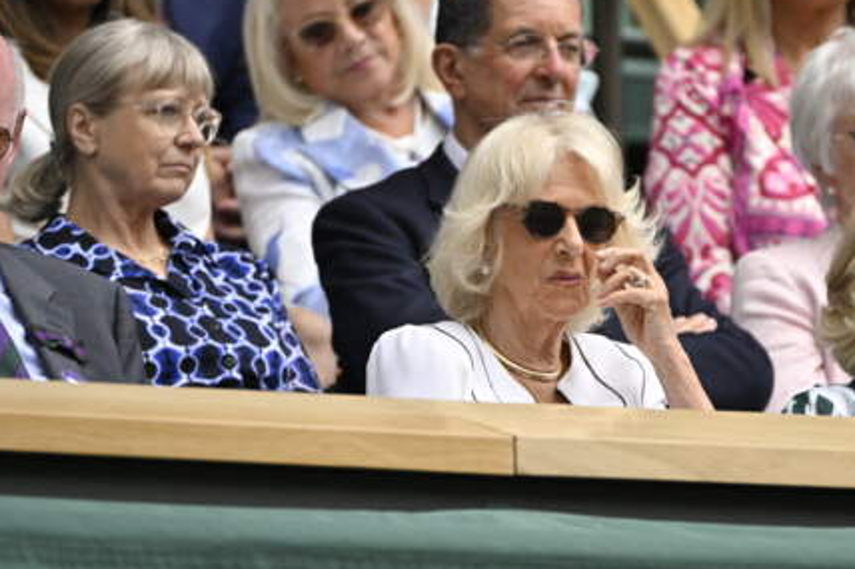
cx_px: 592
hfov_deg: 2.3
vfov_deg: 1.6
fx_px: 20962
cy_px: 309
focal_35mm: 883
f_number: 5.6
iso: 1250
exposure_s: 1/2000
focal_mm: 560
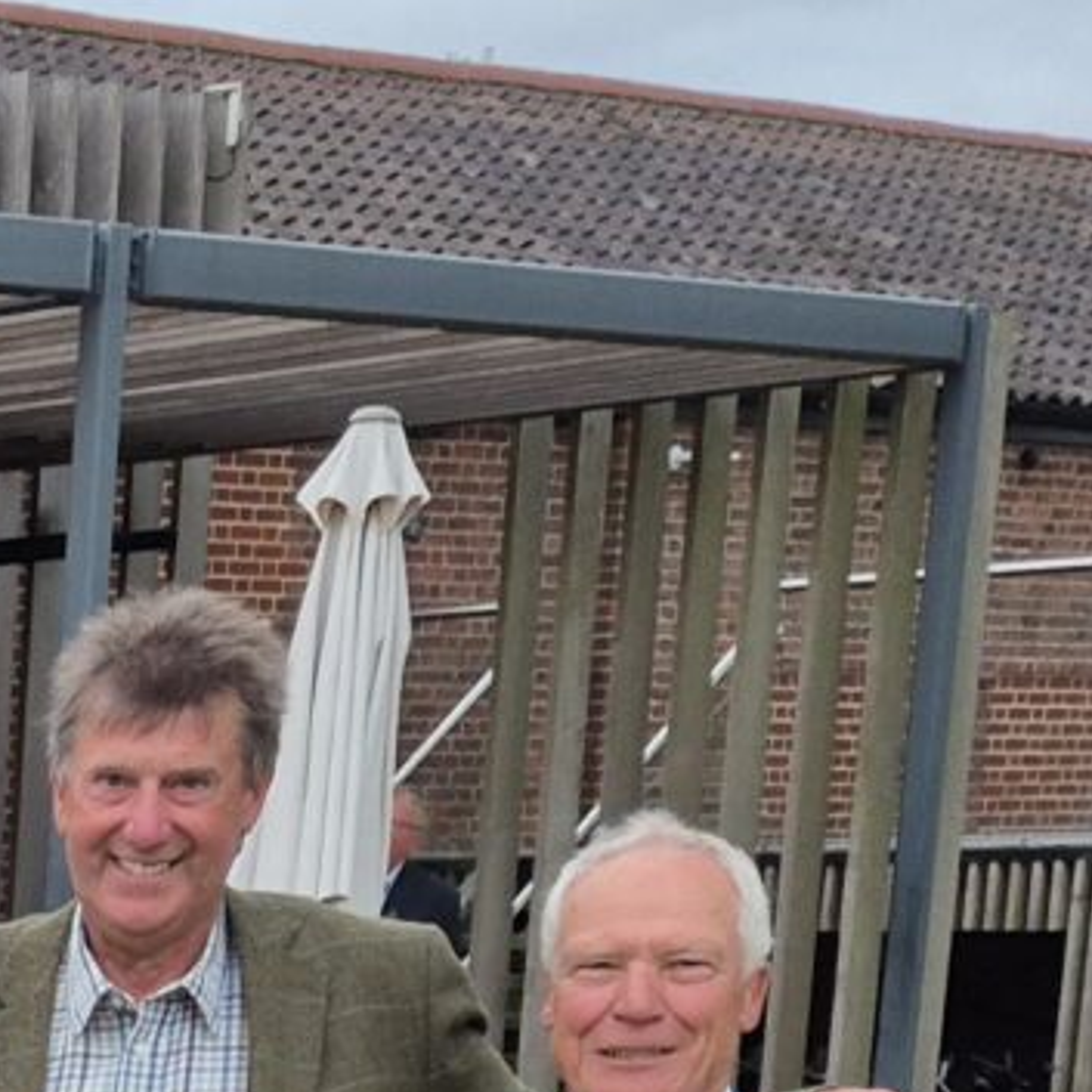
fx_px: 4211
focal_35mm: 118
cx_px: -1426
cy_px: 1729
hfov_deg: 12.2
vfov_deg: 13.7
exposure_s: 1/100
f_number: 1.8
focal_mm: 5.4
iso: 200
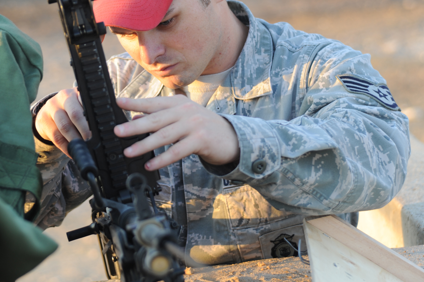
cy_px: 114
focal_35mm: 128
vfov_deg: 10.7
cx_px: 232
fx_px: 1507
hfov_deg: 16.0
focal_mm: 92
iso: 320
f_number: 5
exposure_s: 1/125
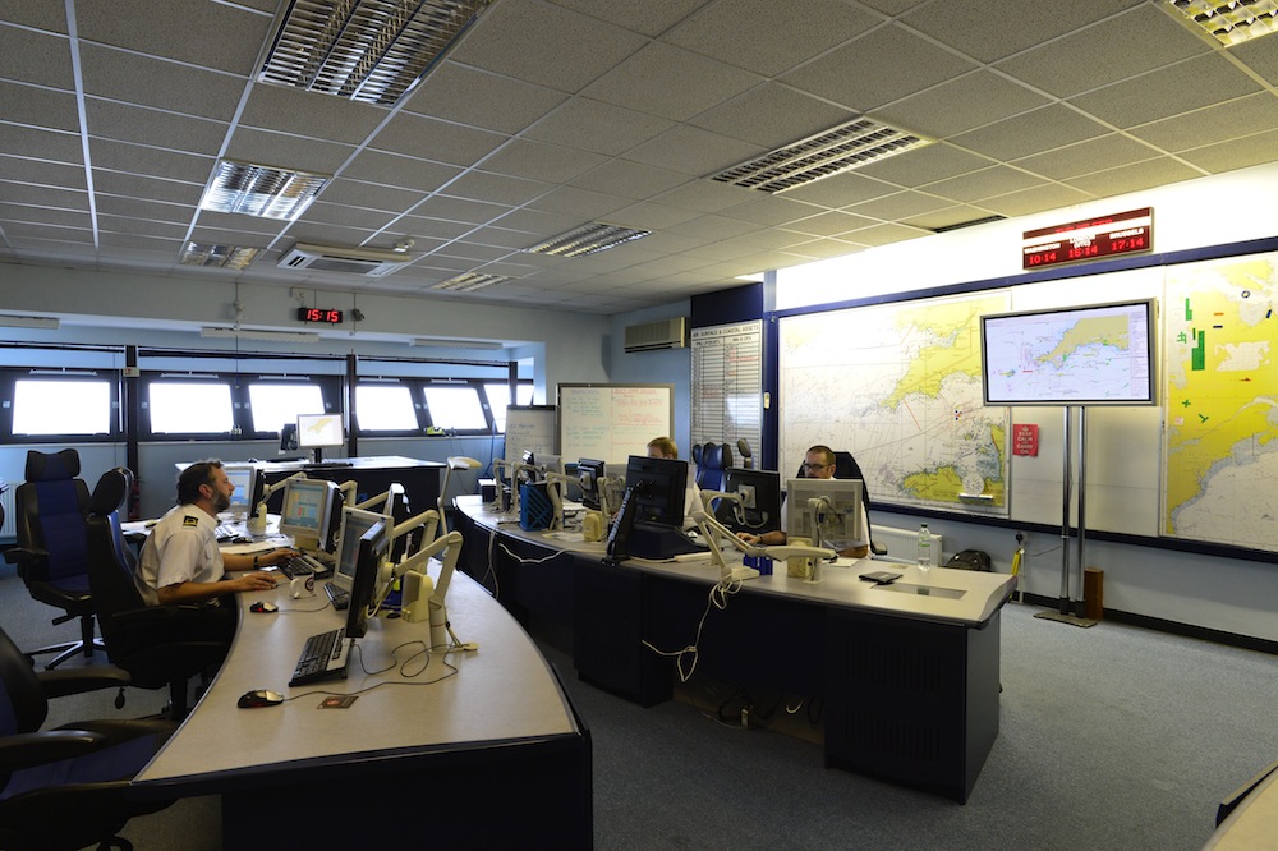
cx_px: 639
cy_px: 426
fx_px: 710
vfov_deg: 61.9
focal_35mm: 20
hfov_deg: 84.0
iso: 2000
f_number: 10
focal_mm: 20
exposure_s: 1/10
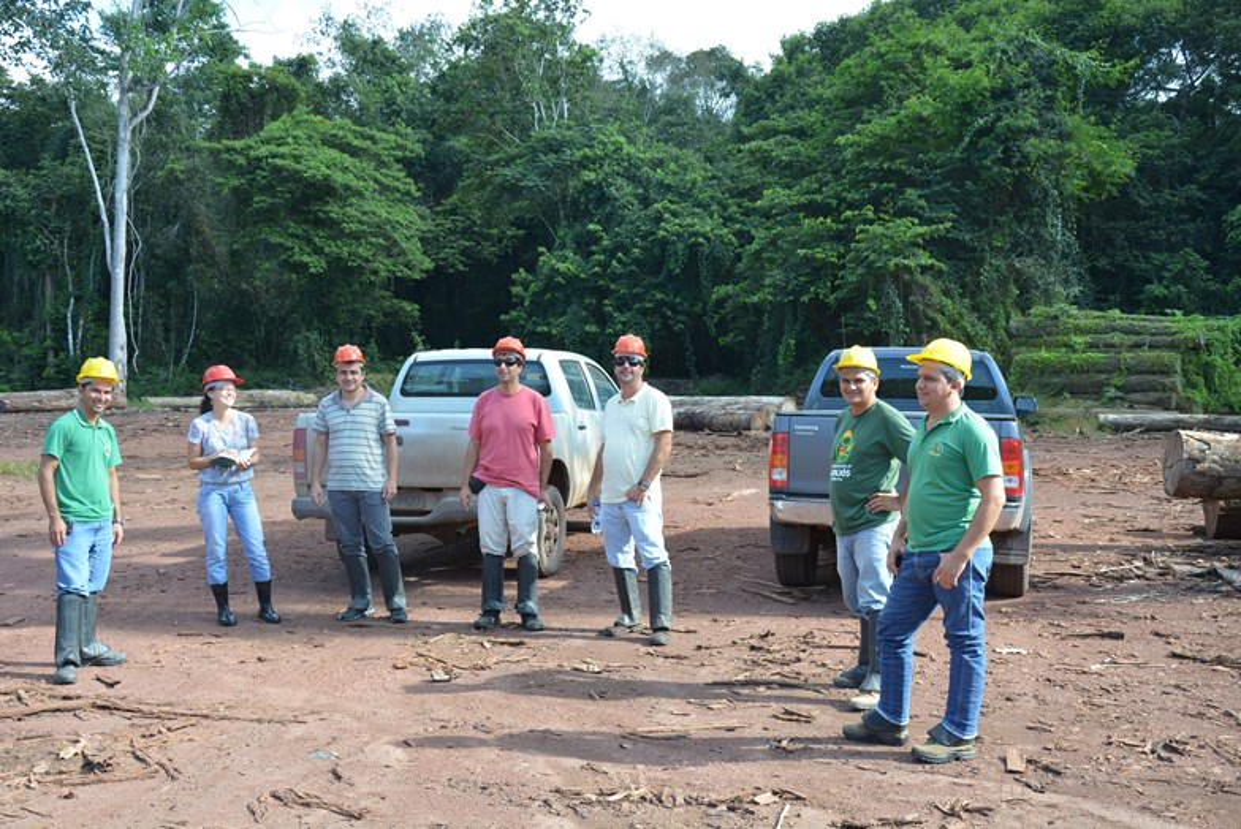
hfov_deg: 46.4
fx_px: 1449
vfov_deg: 31.9
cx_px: 620
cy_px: 414
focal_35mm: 42
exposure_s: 1/160
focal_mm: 28
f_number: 6.3
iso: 200
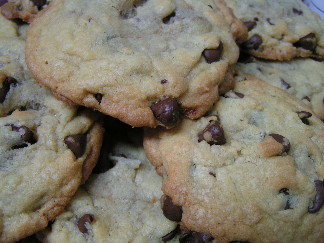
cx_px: 162
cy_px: 122
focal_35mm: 41
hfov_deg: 45.8
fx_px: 384
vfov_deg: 35.1
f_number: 2.8
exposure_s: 1/25
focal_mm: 6.3
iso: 200
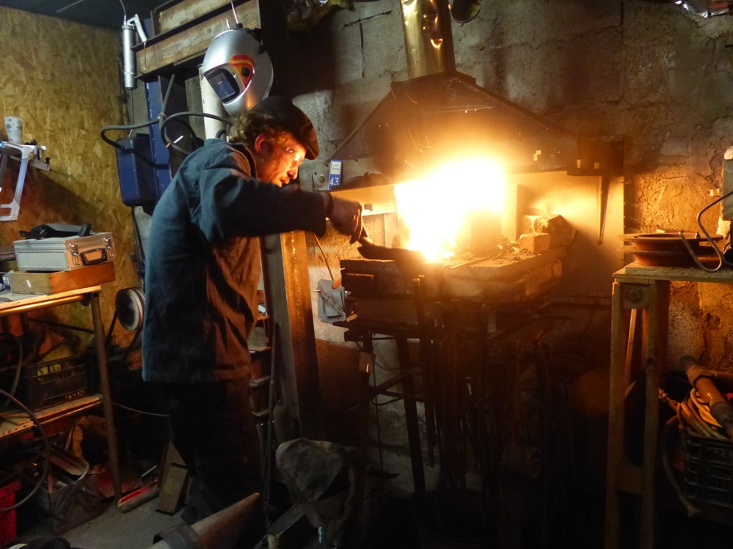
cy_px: 274
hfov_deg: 69.4
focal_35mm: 25
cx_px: 366
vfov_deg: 54.9
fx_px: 529
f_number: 2.8
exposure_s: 1/20
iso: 800
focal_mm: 4.5
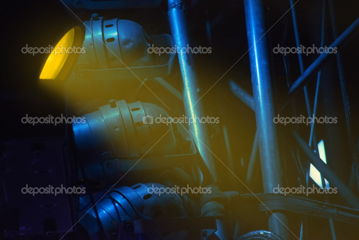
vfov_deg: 6.9
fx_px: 1995
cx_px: 180
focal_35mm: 200
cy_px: 120
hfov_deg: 10.3
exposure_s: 1/200
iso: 3200
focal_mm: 200
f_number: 7.1
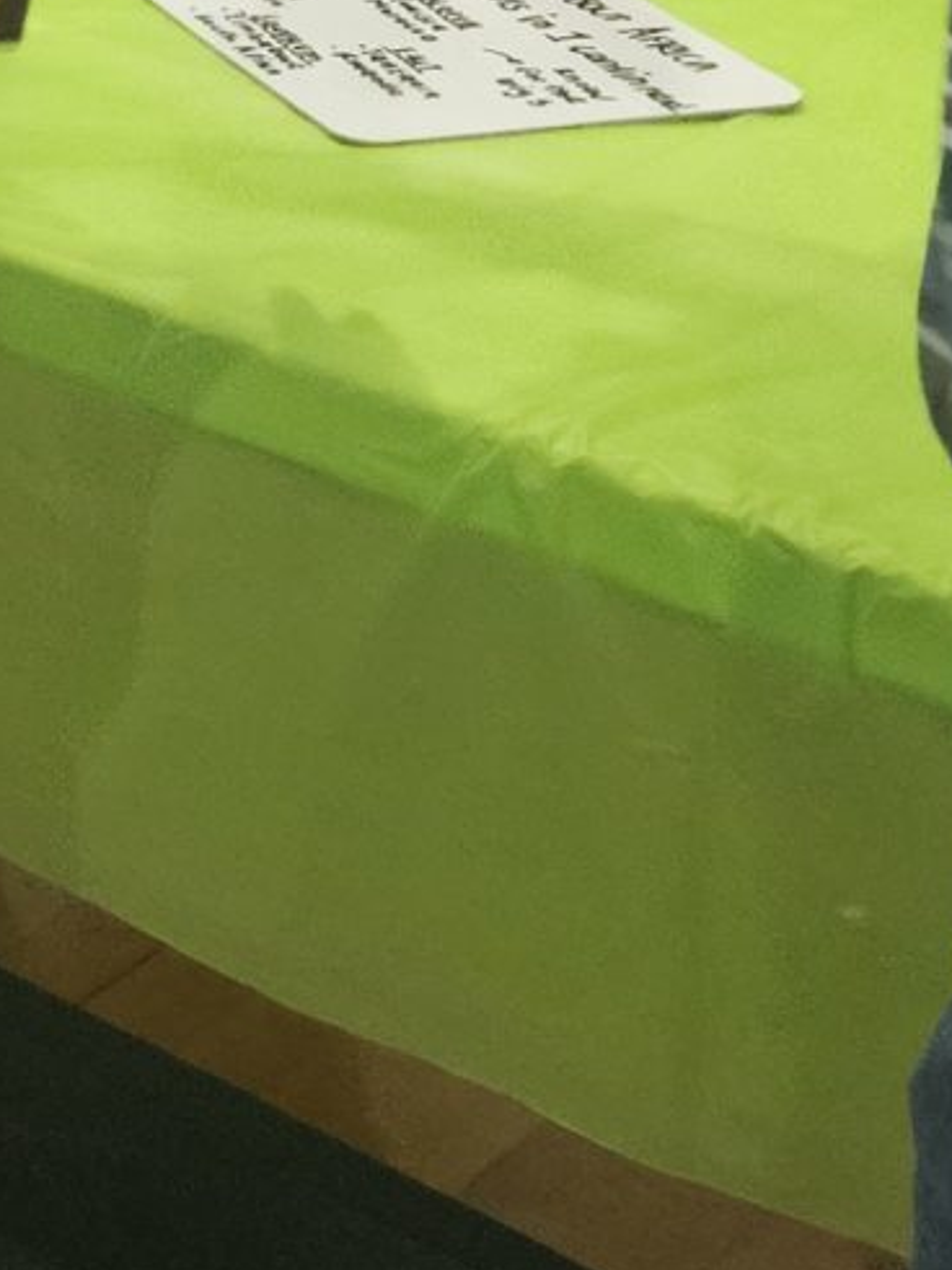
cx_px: -1255
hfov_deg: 10.7
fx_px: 4402
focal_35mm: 120
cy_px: -786
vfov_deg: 14.9
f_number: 1.8
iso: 400
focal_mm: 5.4
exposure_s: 1/120
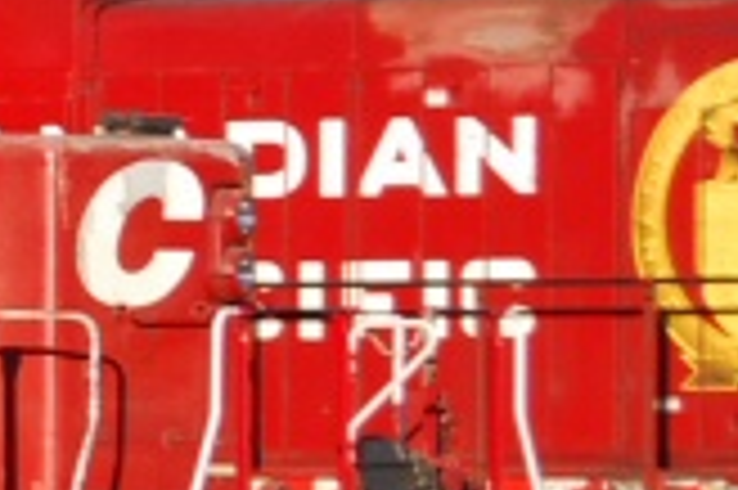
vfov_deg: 3.0
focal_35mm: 453
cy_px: 342
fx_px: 9272
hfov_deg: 4.4
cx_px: -1282
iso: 100
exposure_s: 1/250
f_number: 5.6
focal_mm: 55
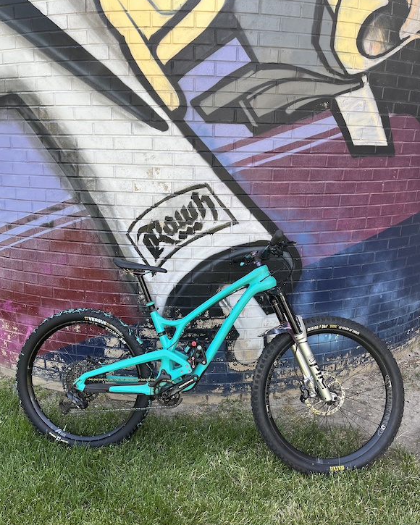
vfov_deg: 62.1
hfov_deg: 51.5
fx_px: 435
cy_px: 280
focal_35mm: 28
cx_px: 203
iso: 50
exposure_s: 1/374
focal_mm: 5.1
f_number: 1.6
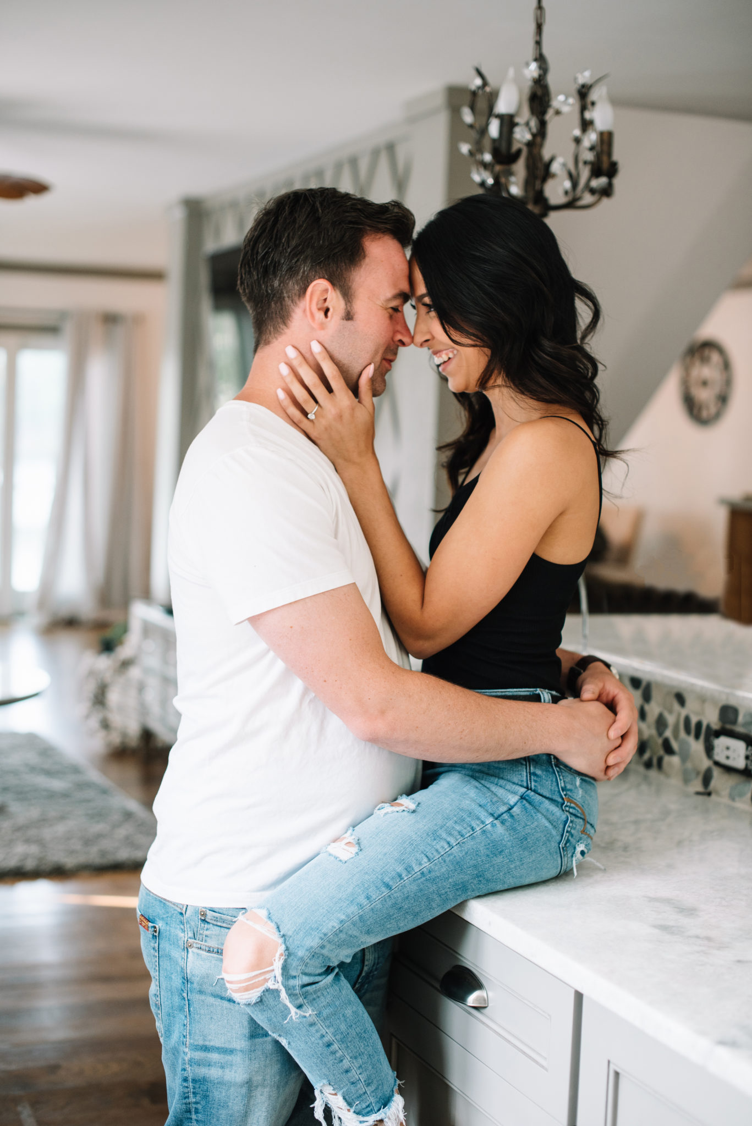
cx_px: 376
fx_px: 1565
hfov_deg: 27.0
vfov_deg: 39.6
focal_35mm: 50
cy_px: 563
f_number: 2.5
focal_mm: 50
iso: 250
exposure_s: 1/250
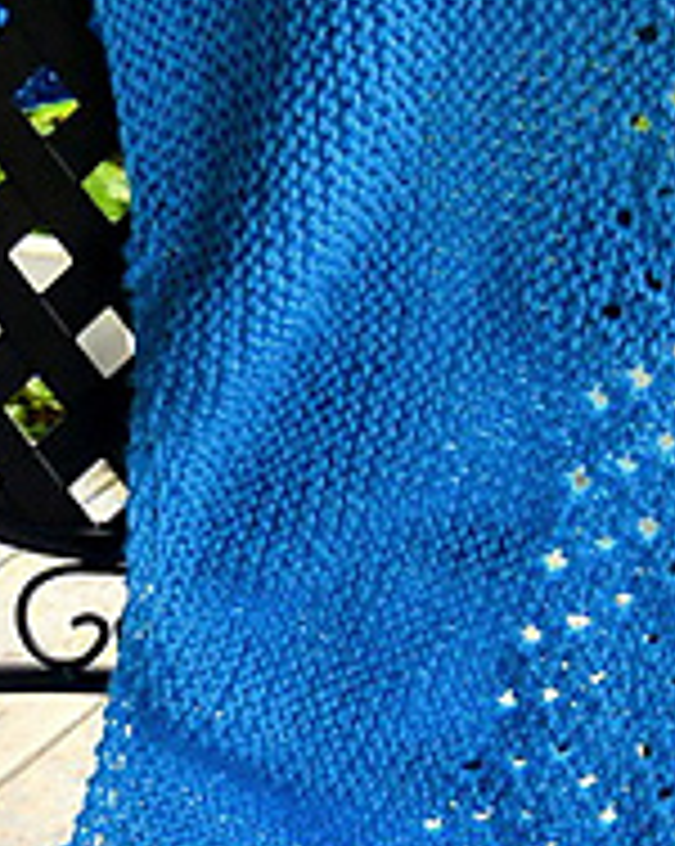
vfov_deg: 18.3
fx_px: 2626
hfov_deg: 14.6
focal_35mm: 105
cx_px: 144
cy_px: 500
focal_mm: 15.6
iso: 400
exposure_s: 1/200
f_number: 4.2
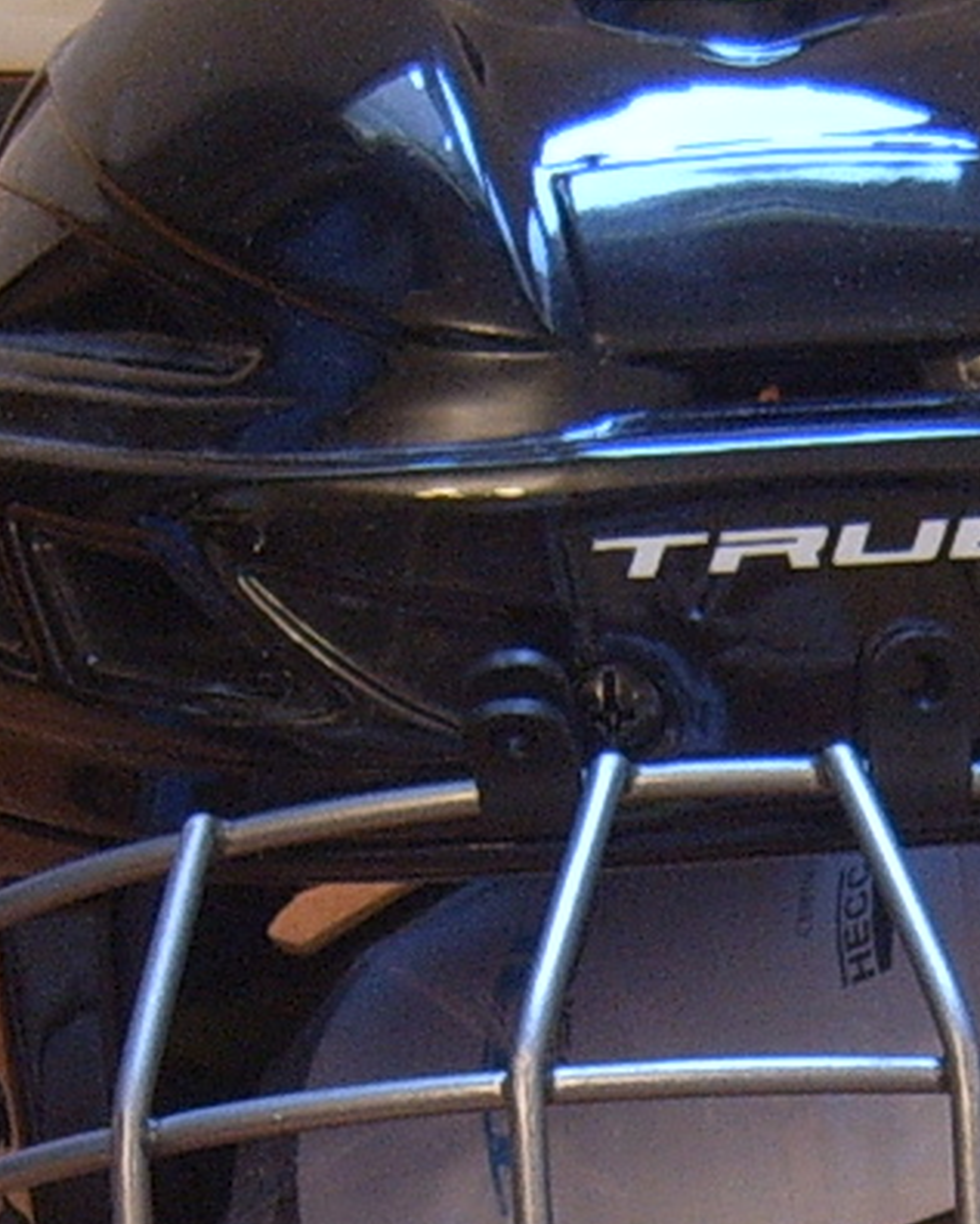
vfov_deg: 13.7
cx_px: 807
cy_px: 1366
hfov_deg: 11.1
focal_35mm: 138
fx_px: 5001
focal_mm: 5.8
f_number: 2.8
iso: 100
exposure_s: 1/10
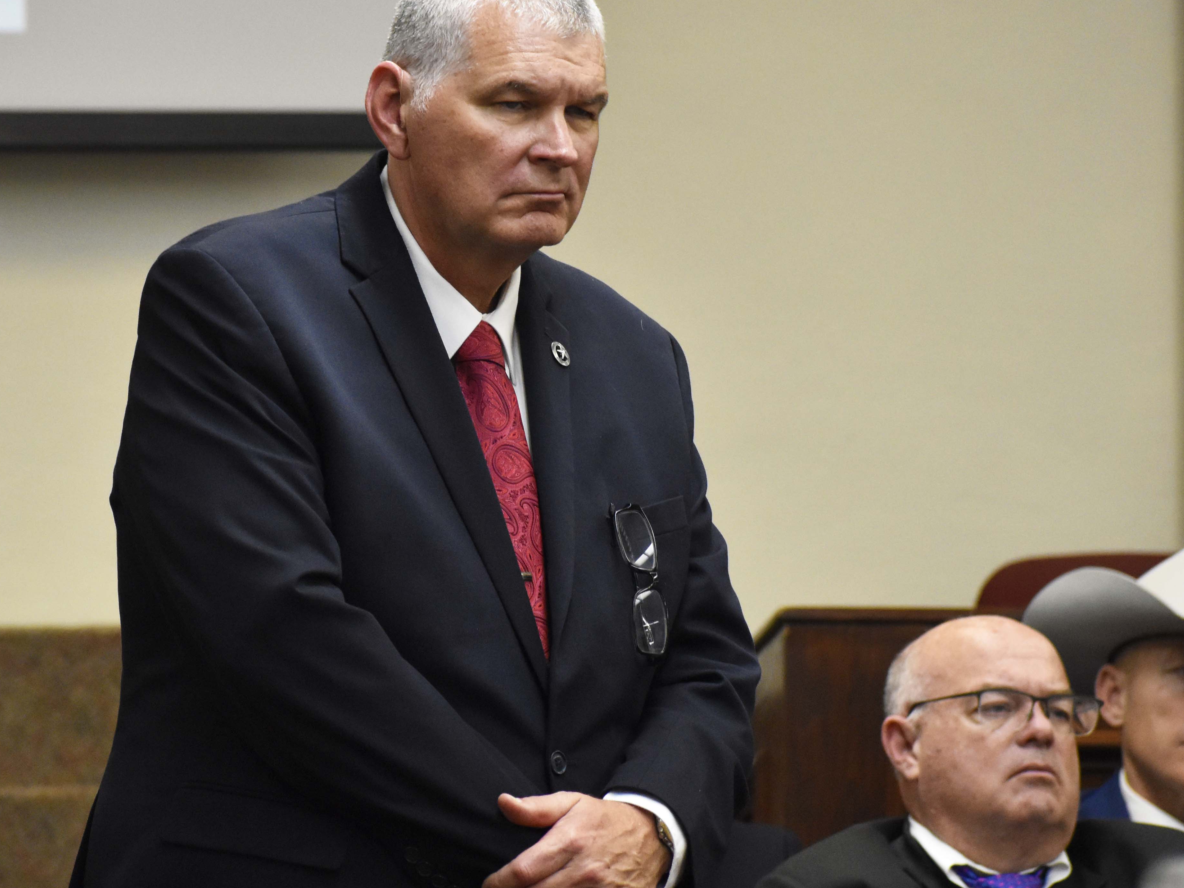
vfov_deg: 4.7
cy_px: 392
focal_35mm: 317
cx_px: 368
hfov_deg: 6.3
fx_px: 10835
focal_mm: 135
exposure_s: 1/500
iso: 2500
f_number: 4.8
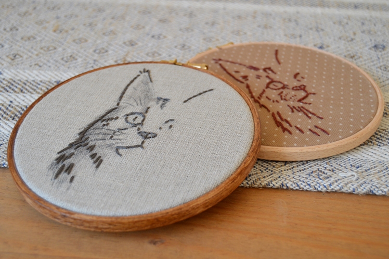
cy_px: 130
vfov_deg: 28.9
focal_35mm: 46
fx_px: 502
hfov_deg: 42.4
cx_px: 194
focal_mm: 31
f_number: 4.2
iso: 450
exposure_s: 1/60
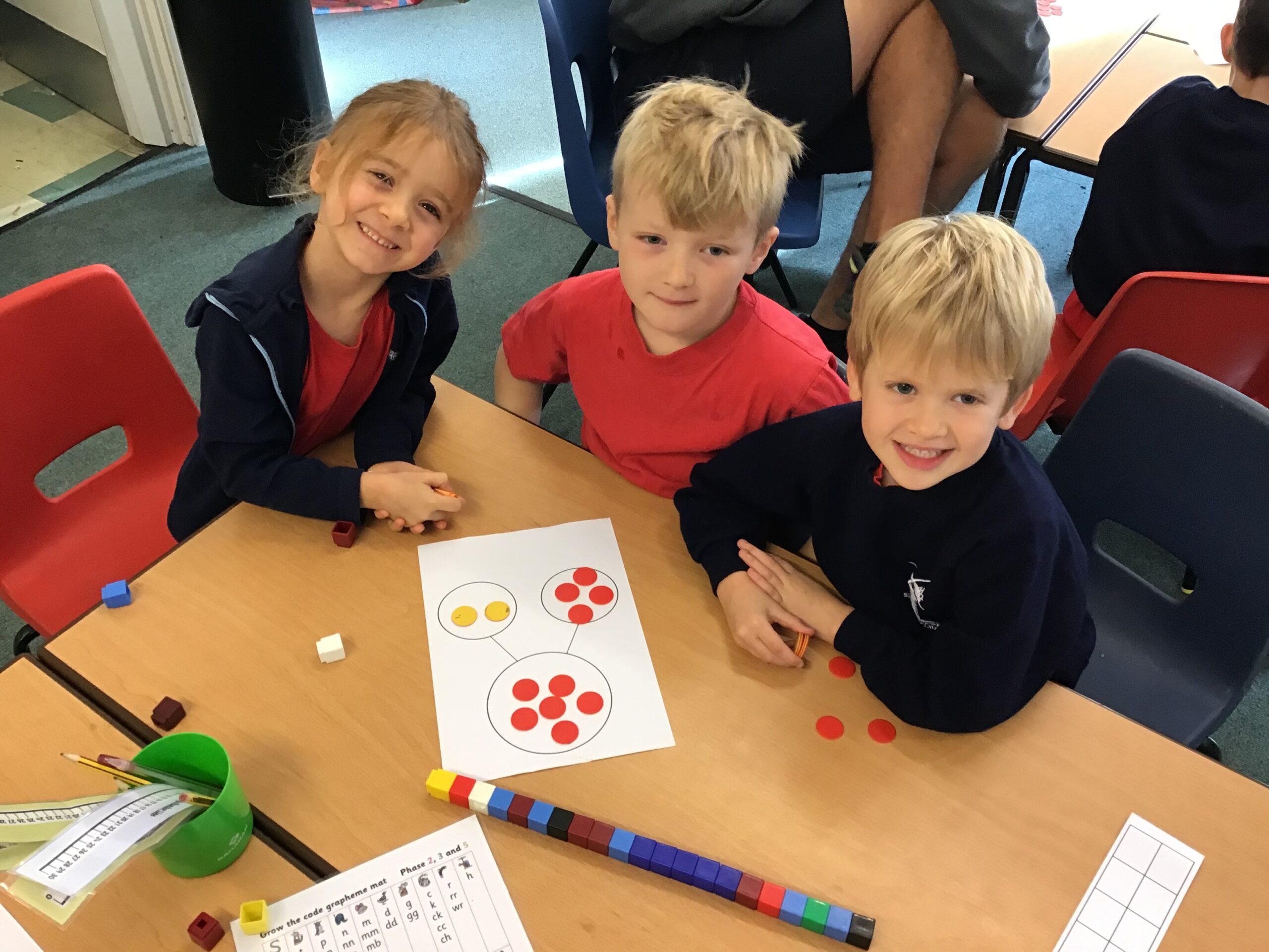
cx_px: 634
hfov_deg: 58.4
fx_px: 1136
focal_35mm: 31
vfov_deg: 45.4
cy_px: 476
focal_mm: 3.3
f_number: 2.4
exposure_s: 1/33
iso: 125
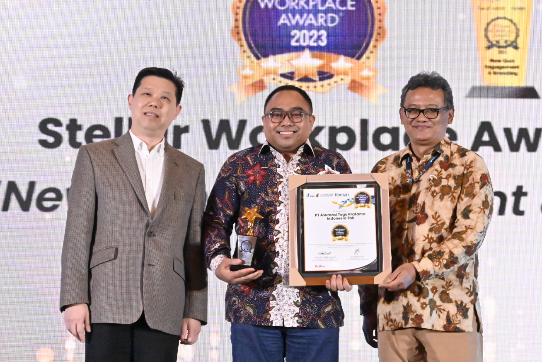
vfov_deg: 17.5
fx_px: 1174
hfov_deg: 26.0
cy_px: 177
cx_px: 290
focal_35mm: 78
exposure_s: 1/1250
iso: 12800
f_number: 5.6
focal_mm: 42
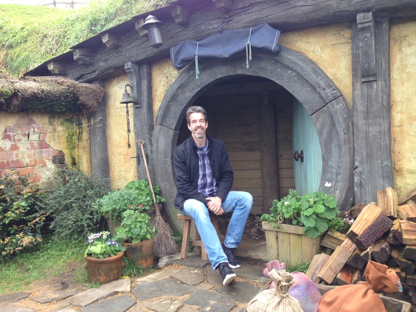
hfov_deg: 55.4
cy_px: 156
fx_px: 397
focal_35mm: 33
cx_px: 208
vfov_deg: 42.9
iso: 64
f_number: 2.4
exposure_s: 1/30
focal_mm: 4.12
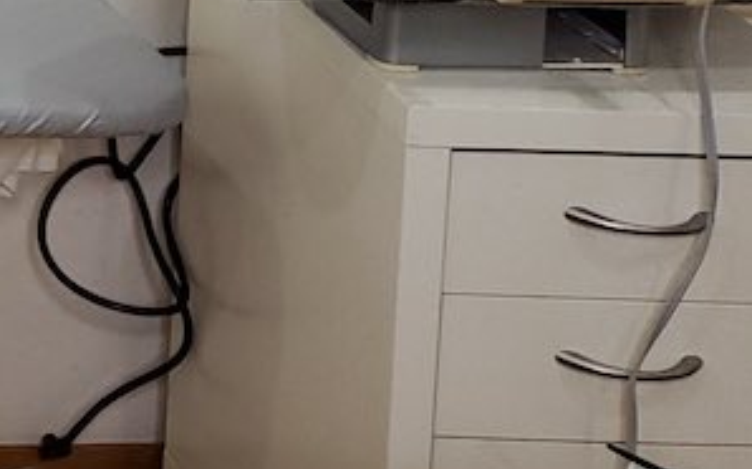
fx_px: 2274
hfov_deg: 15.6
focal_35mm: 111
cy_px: -522
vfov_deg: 10.6
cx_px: -669
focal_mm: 4.3
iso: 80
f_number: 1.5
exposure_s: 1/120
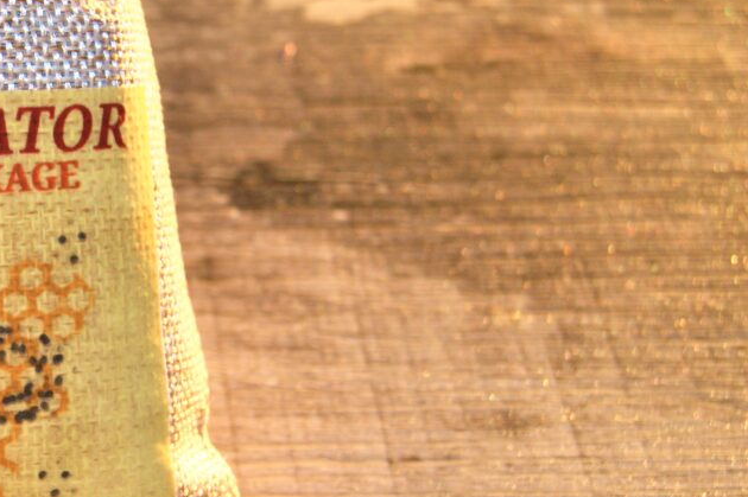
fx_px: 2076
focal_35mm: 100
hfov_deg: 19.8
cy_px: 204
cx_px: -15
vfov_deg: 13.7
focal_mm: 30
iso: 250
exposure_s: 1/125
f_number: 5.6
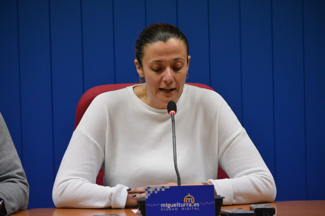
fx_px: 1894
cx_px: 162
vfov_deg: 6.5
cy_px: 108
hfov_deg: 9.8
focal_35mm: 210
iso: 3200
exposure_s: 1/320
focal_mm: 140
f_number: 4.8
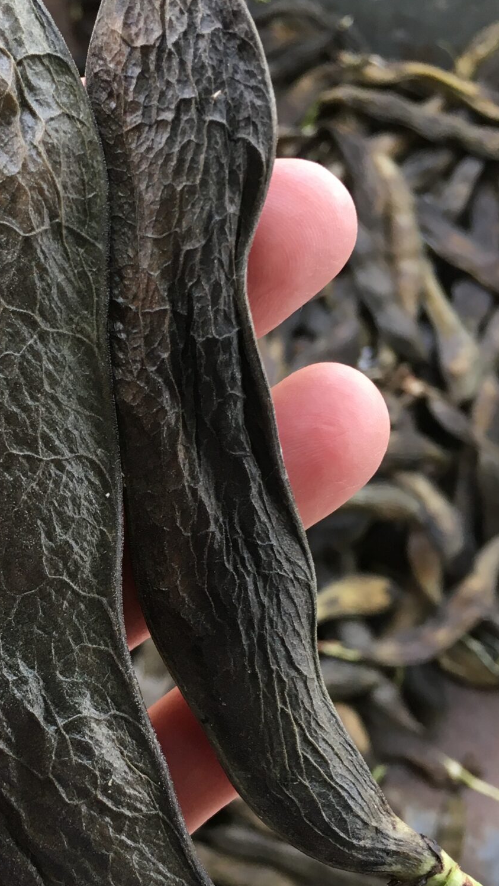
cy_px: 542
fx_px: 1270
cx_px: -36
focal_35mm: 54
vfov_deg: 38.3
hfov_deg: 21.2
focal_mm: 4.15
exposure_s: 1/33
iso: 32
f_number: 2.2
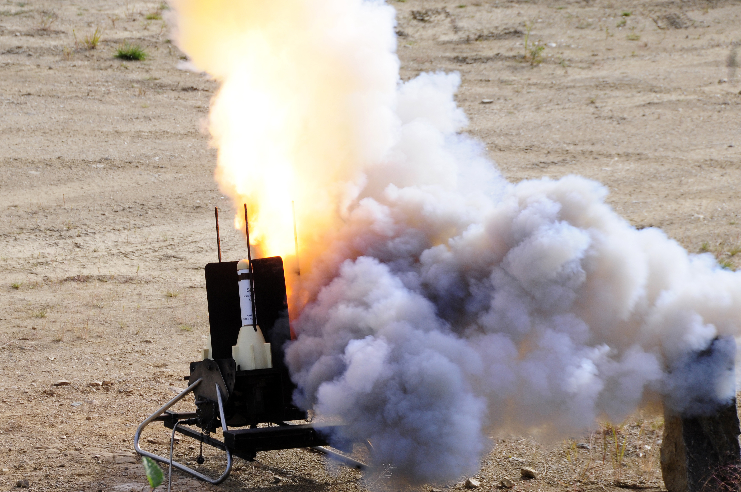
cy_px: 246
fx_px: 6167
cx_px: 370
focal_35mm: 300
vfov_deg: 4.6
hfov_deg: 6.9
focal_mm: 200
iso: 250
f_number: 11
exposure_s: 1/200
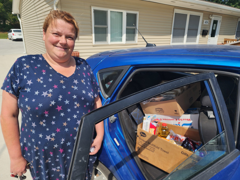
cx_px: 120
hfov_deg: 73.9
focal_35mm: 23
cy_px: 90
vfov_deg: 58.9
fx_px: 159
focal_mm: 6.4
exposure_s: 1/1785
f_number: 1.8
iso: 12
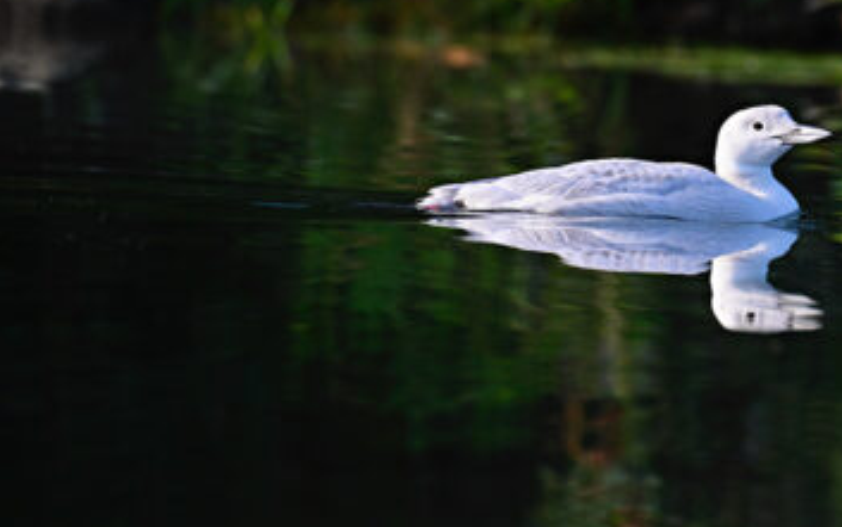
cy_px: 212
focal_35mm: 1384
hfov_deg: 1.5
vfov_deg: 1.0
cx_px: 577
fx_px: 31774
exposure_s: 1/1000
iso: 1000
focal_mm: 800
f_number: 8
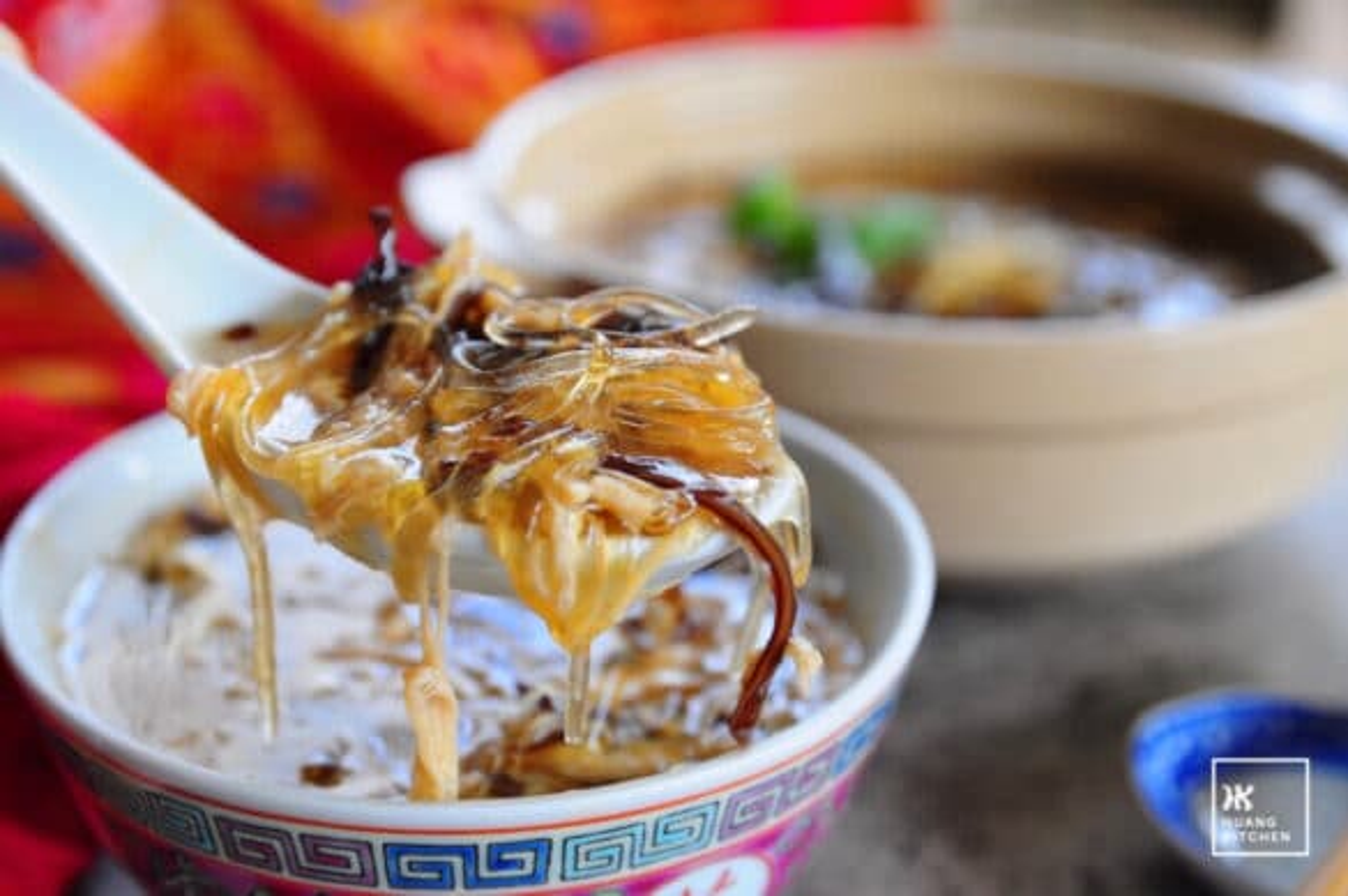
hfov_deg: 31.9
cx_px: 674
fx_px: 2357
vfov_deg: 21.5
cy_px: 448
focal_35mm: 63
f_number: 4.8
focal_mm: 42
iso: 400
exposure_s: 1/180
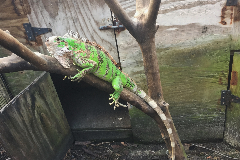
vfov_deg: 42.3
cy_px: 87
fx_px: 207
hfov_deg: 60.3
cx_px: 121
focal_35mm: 31
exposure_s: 1/40
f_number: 2.2
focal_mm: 4.15
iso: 32
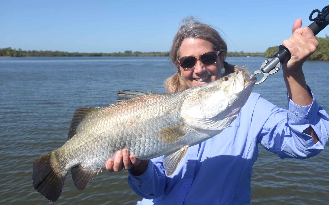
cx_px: 165
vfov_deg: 34.4
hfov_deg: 52.7
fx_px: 332
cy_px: 105
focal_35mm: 37
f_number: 9
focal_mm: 24
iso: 100
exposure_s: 1/320
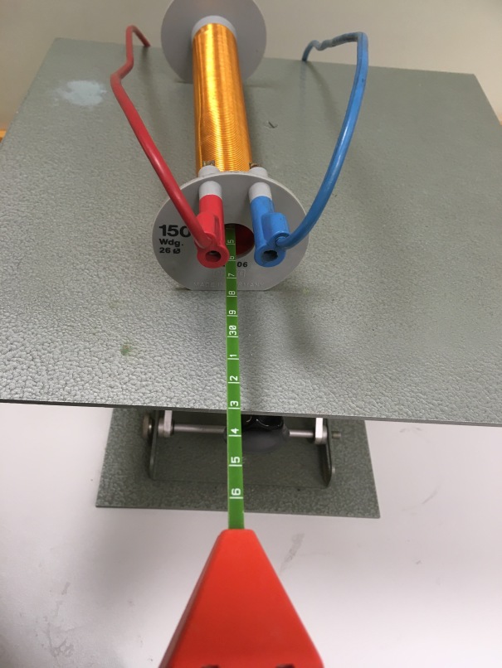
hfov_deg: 48.3
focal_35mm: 29
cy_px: 334
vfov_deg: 61.6
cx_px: 251
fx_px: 560
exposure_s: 1/33
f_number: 2.2
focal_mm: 4.15
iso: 40
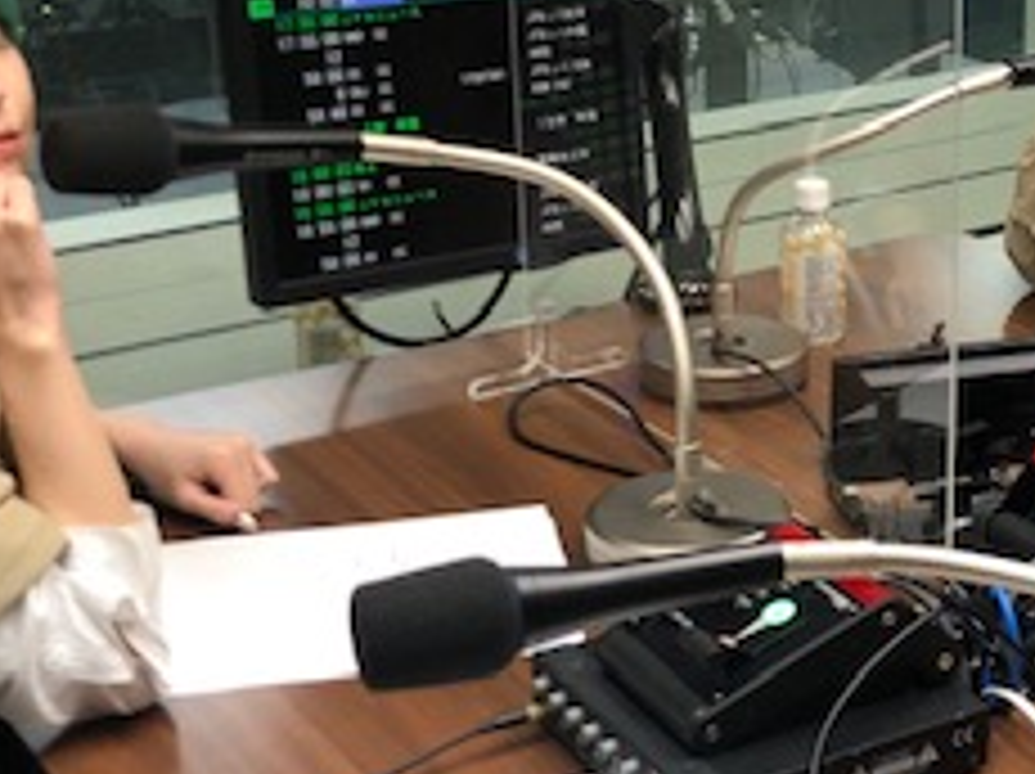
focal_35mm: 78
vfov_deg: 18.8
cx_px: 963
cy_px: 310
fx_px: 2330
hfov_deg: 24.2
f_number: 1.8
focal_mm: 4
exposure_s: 1/20
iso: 40
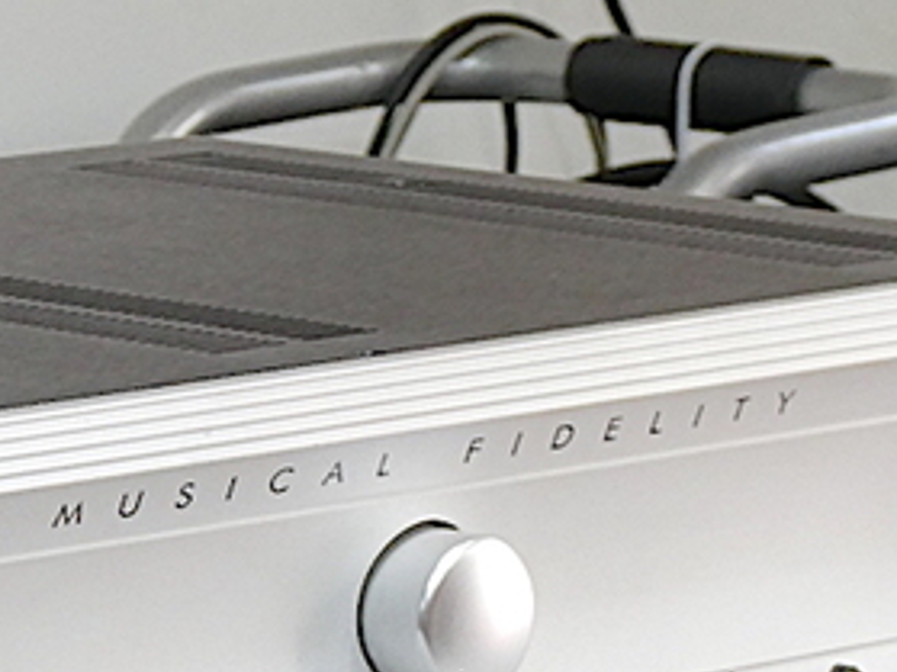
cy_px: 682
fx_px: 7486
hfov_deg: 6.8
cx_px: -132
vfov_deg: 5.1
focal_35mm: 289
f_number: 4.8
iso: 200
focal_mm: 15
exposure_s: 1/13
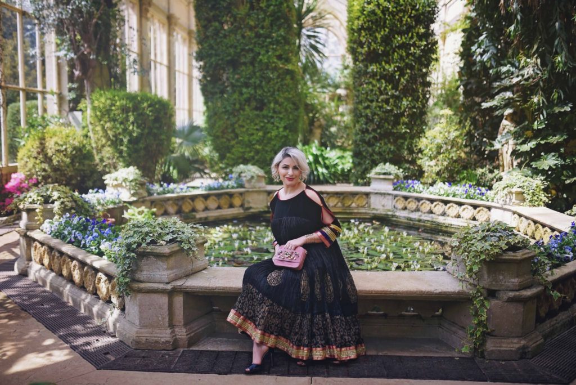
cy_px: 192
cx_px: 288
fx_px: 560
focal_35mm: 35
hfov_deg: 54.4
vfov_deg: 37.9
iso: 250
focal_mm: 35
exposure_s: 1/4000
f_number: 1.4
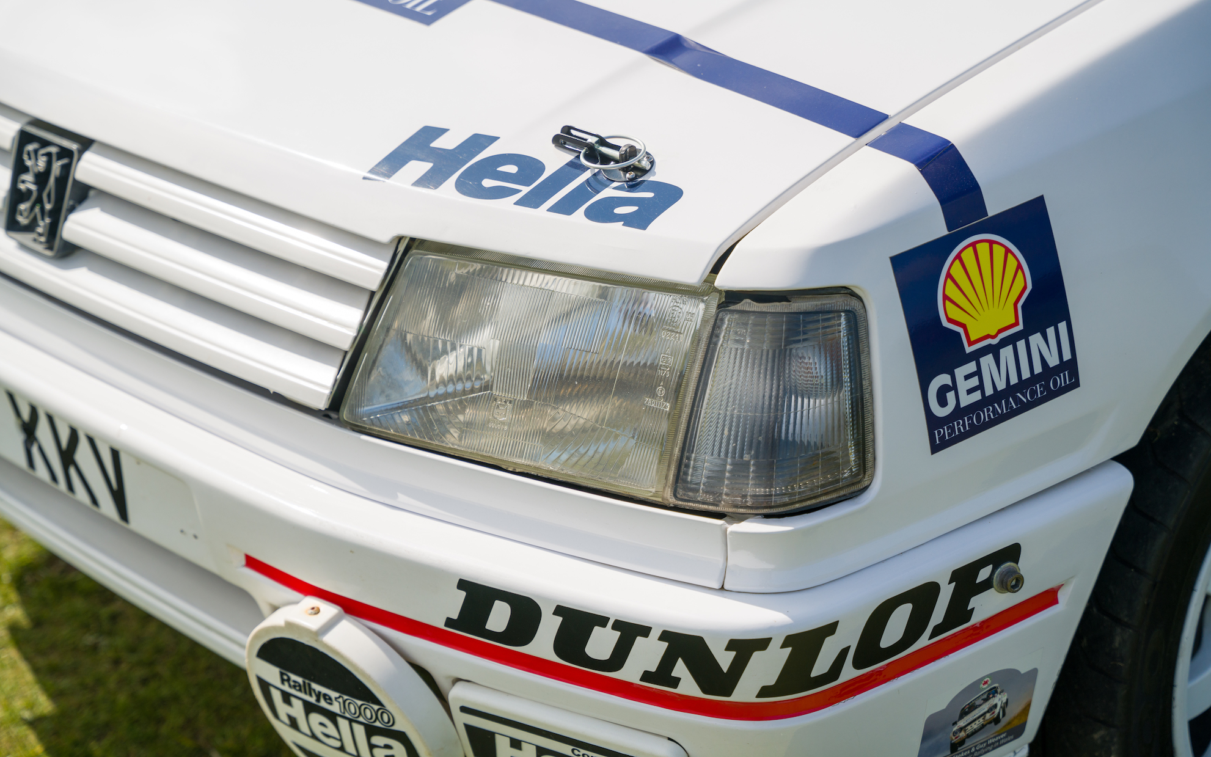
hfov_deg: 28.6
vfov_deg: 18.1
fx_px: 2376
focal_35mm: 72
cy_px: 378
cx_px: 609
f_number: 4
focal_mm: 70
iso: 200
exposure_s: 1/1000
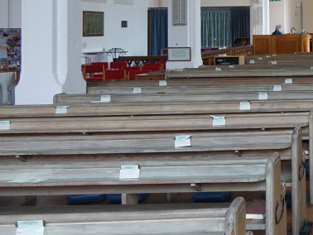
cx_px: 404
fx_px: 552
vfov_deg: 23.2
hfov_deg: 26.8
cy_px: 10
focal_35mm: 61
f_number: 2.8
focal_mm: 8.8
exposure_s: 1/40
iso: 125
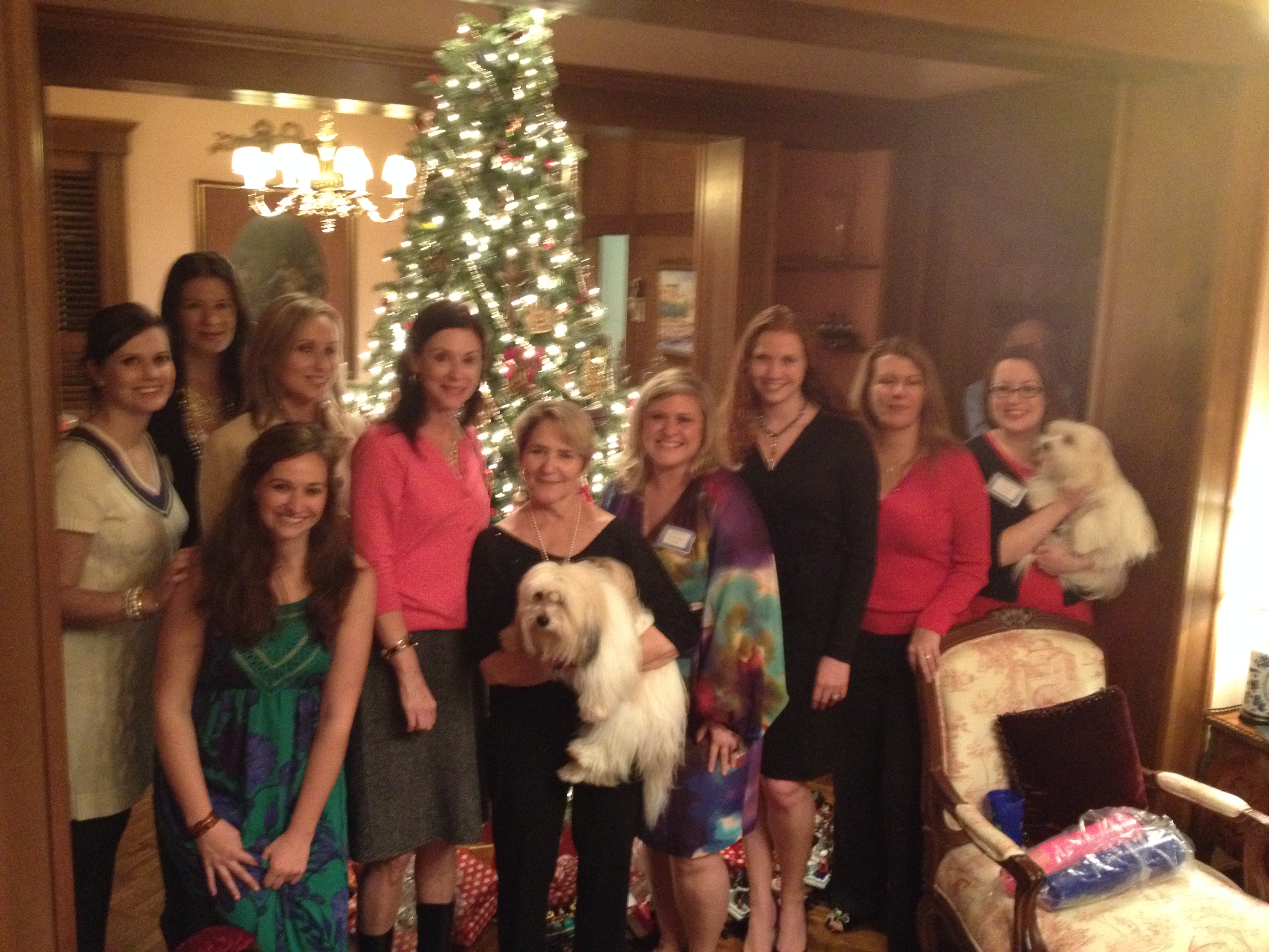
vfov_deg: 40.7
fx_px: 1283
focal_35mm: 35
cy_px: 476
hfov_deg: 52.6
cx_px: 634
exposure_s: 1/15
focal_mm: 4.28
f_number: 2.4
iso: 500
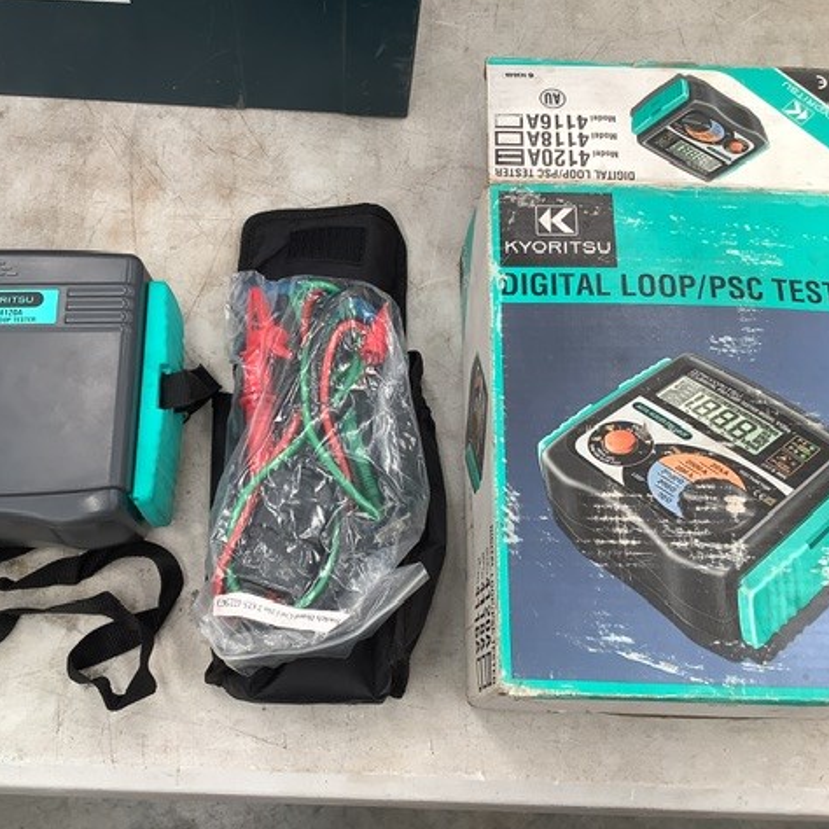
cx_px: 357
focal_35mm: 37
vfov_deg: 44.9
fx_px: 1002
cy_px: 414
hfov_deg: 44.8
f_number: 2.4
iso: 50
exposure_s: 1/50
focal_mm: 3.3
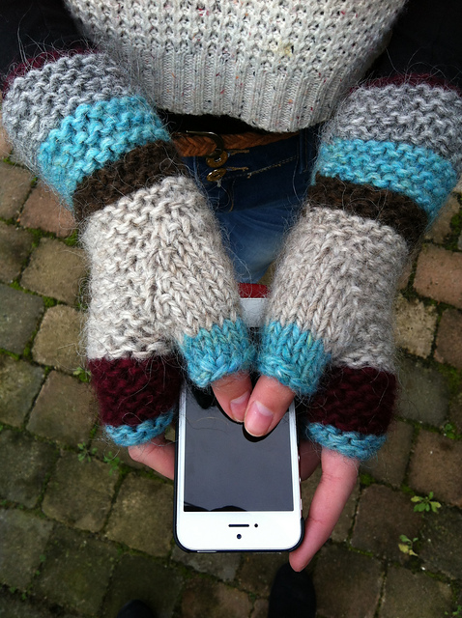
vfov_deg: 52.7
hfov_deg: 40.6
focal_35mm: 35
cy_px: 309
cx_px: 231
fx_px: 625
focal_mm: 3.85
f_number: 2.8
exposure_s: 1/120
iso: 80
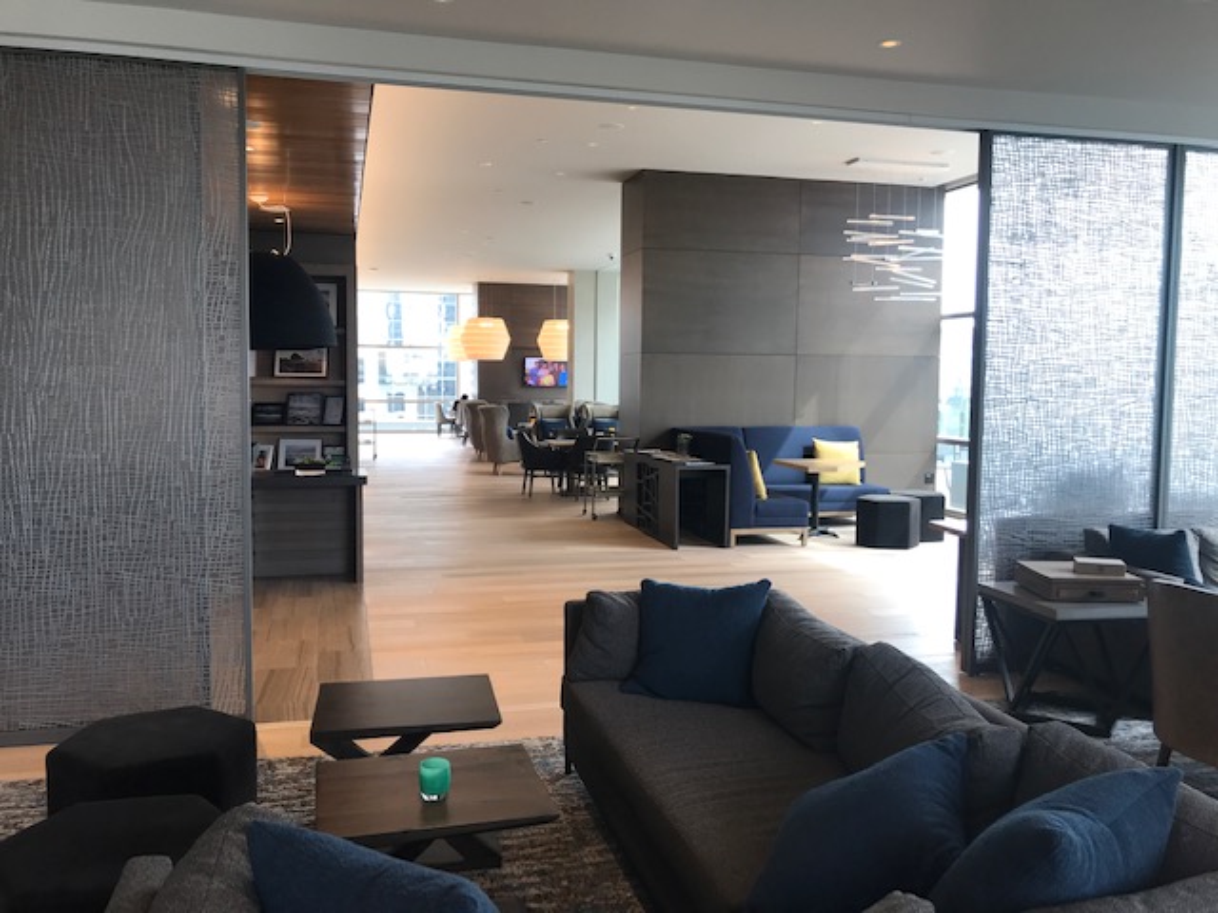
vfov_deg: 49.7
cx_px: 609
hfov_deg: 63.4
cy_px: 456
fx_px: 985
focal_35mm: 28
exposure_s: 1/60
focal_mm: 3.99
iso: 25
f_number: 1.8
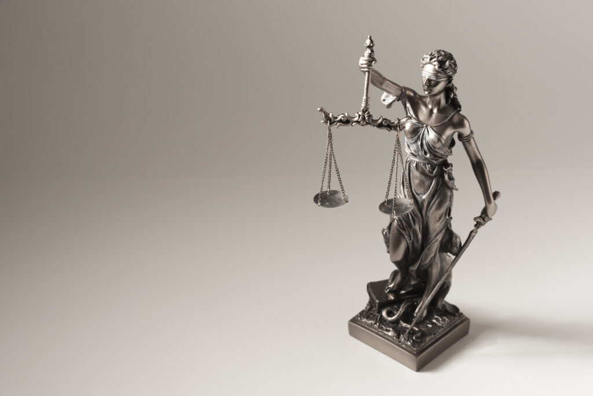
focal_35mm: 52
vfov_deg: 26.0
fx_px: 857
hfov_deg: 38.2
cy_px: 198
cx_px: 296
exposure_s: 1/125
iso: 100
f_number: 9
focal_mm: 52
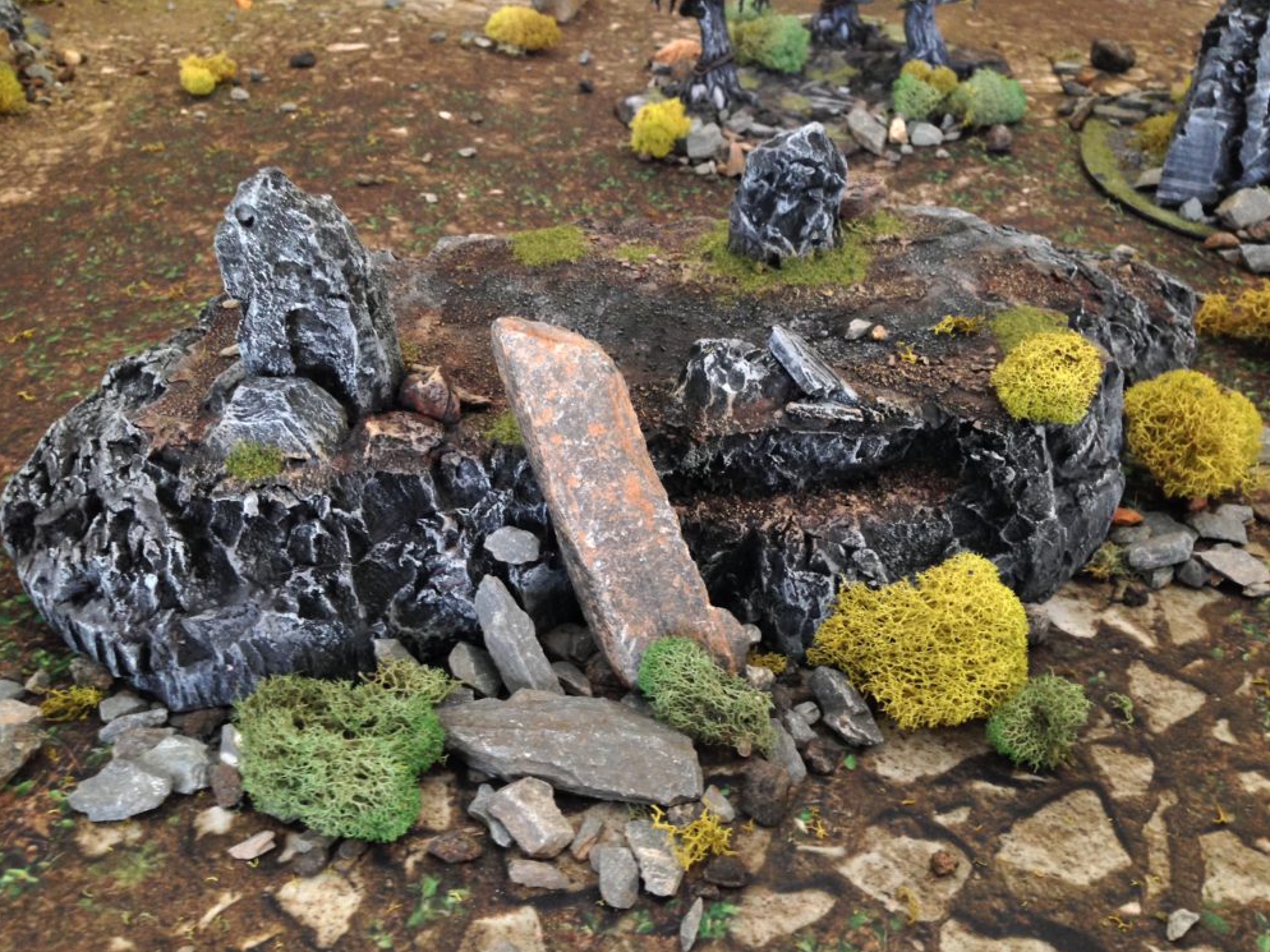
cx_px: 629
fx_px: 1247
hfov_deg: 54.0
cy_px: 469
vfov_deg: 41.8
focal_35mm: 34
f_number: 2.4
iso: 100
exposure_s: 1/20
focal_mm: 4.12
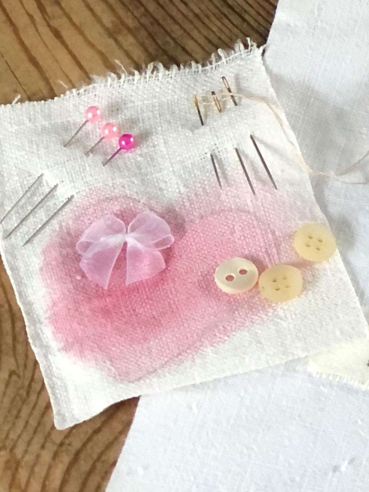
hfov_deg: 25.7
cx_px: 184
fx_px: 810
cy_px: 246
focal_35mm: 57
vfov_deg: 33.8
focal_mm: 6.6
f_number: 2.8
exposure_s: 1/33
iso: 250
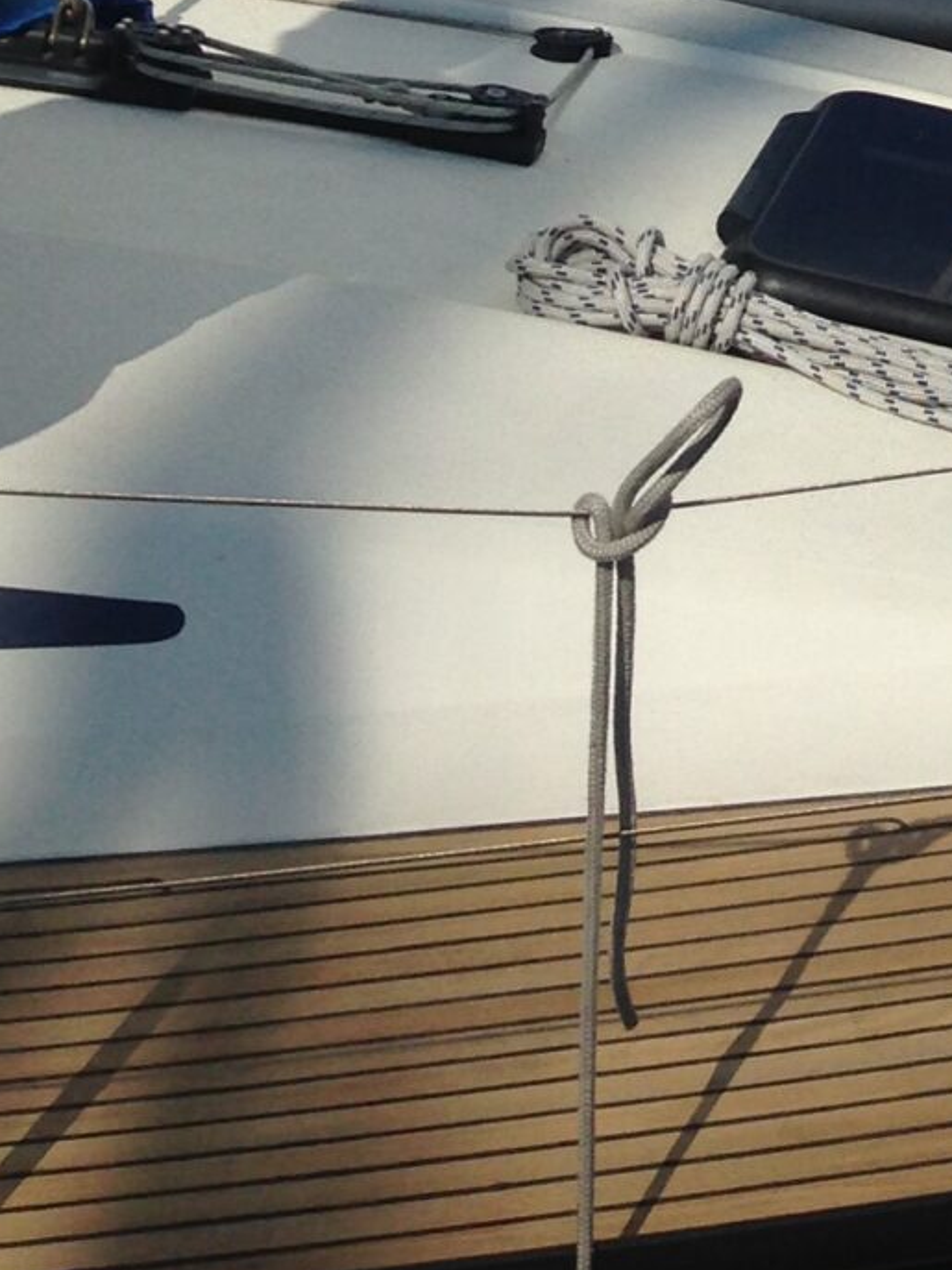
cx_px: 1686
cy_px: -810
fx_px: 4512
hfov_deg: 11.3
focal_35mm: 123
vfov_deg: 14.6
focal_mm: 4.12
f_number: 2.4
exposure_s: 1/5435
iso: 50
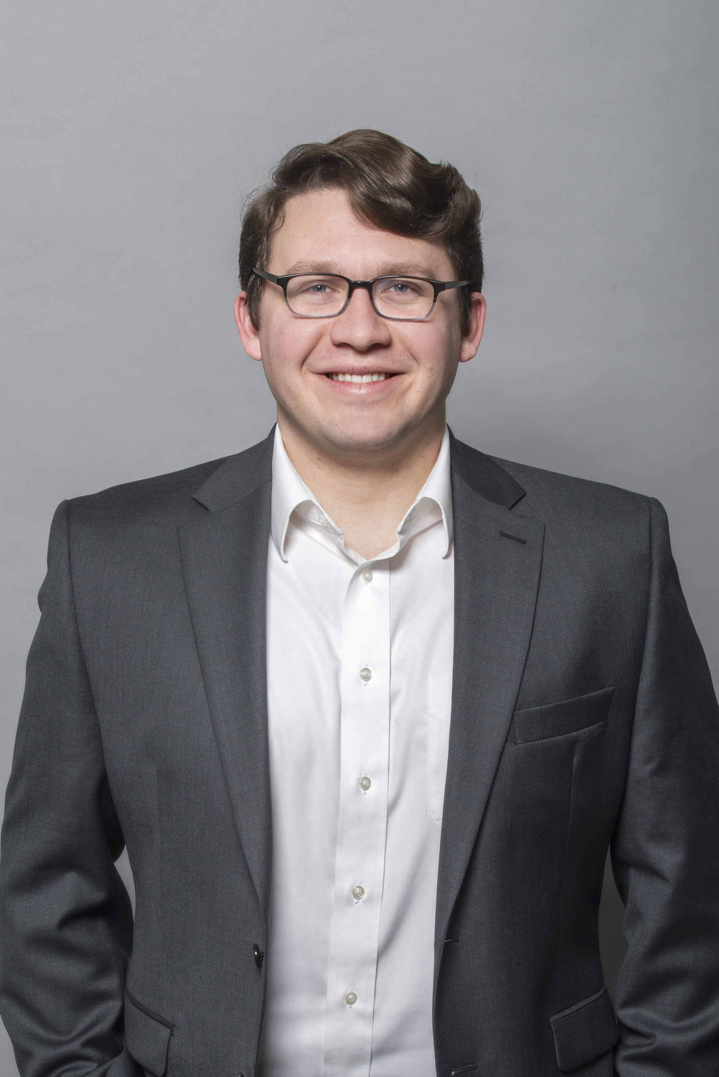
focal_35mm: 80
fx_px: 2394
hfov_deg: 17.1
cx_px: 360
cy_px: 538
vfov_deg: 25.4
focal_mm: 80
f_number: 9
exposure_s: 1/250
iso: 160
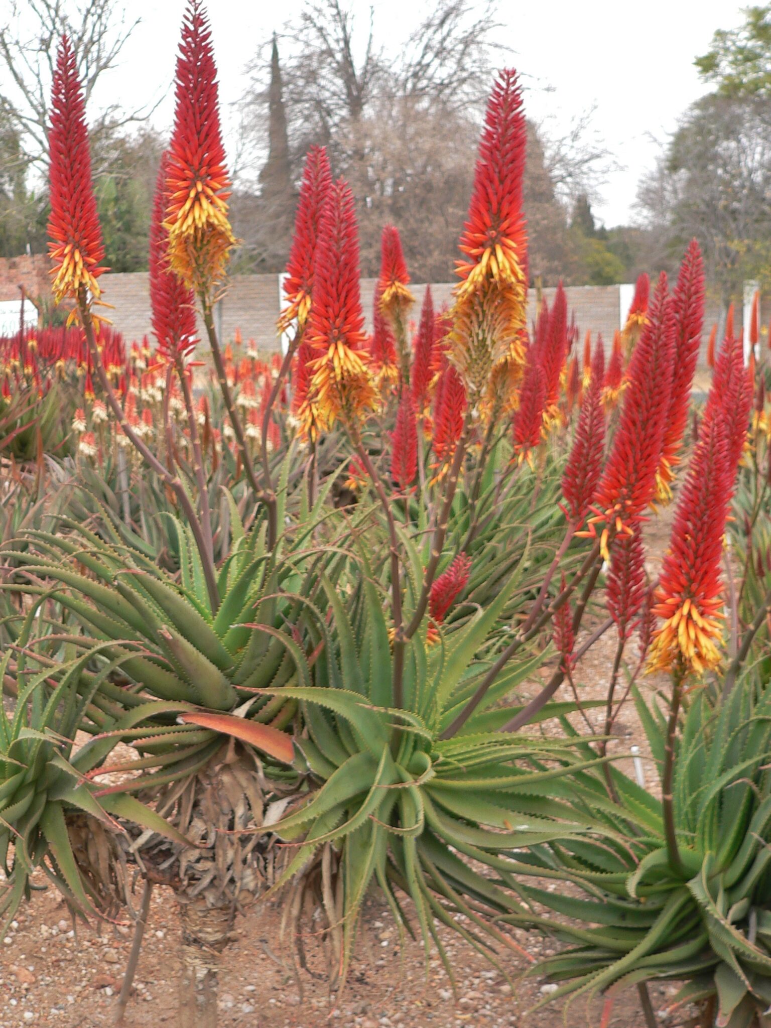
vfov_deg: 40.4
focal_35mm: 47
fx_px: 1396
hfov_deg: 30.9
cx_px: 386
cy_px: 514
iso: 80
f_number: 2.8
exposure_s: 1/100
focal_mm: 7.8
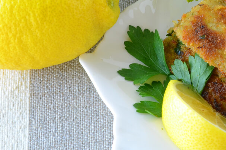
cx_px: 267
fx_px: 829
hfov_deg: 15.0
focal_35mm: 132
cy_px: 27
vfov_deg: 10.3
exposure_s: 1/2
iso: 100
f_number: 10
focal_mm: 35
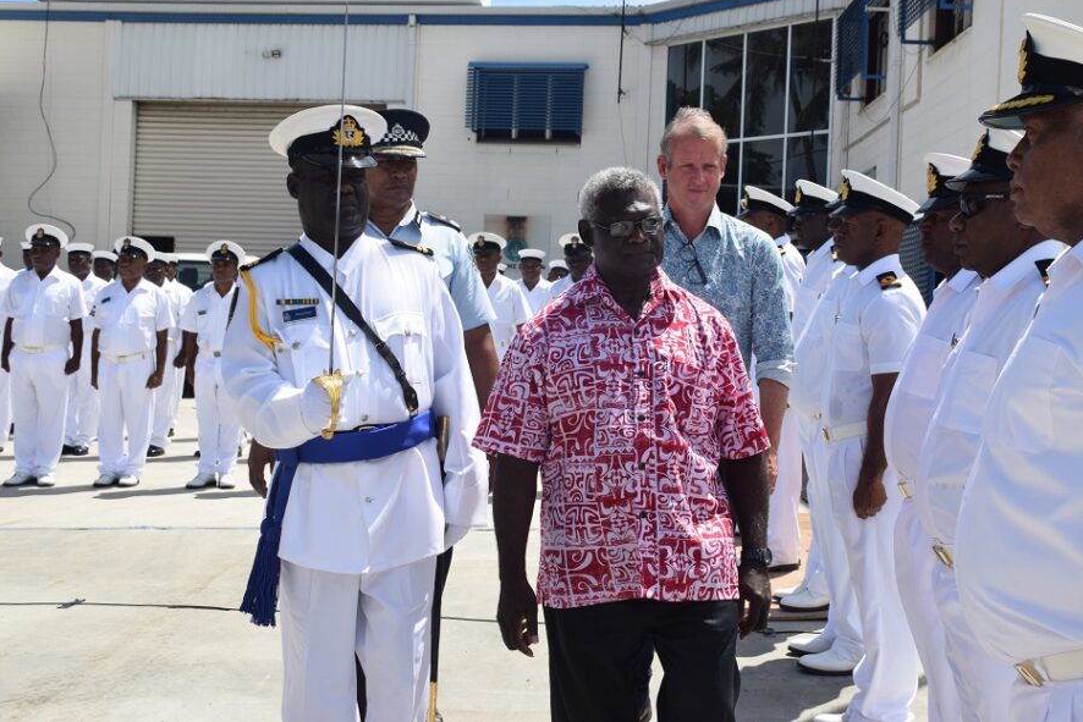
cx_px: 623
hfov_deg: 38.1
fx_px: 1564
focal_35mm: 52
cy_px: 306
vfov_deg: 26.0
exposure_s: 1/400
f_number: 10
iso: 200
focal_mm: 30
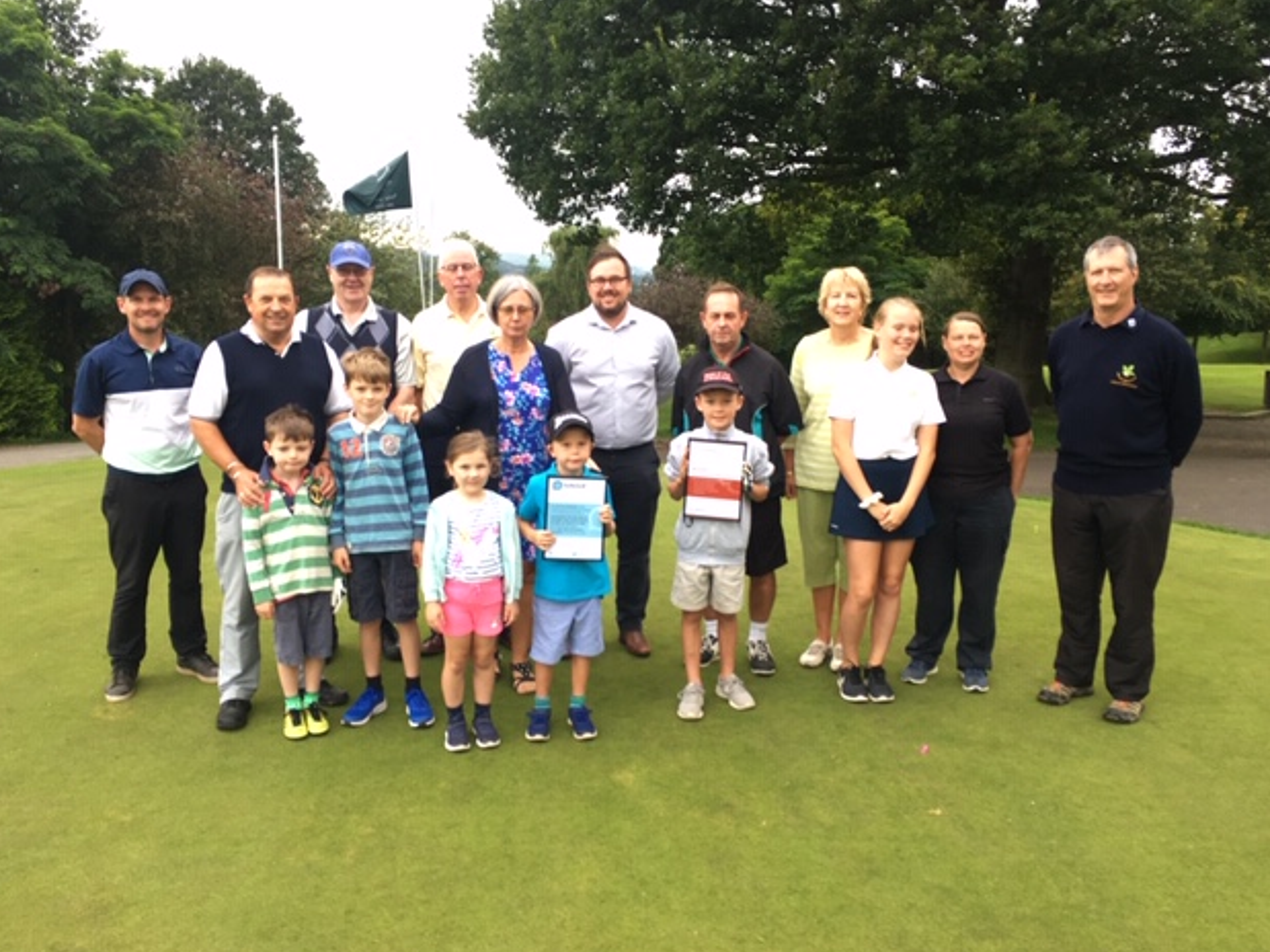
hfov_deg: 60.0
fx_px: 1100
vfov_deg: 46.8
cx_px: 634
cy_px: 488
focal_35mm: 30
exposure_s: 1/100
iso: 32
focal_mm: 4.15
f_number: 2.2
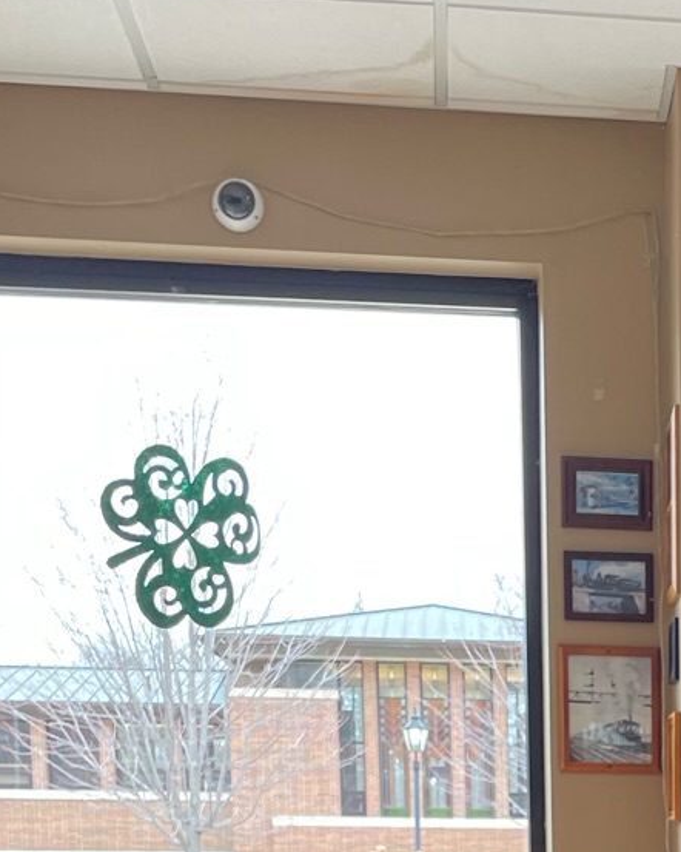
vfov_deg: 18.8
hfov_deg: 15.5
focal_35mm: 94
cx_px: 897
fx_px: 2370
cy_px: 1141
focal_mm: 4.2
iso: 40
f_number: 1.6
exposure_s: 1/120
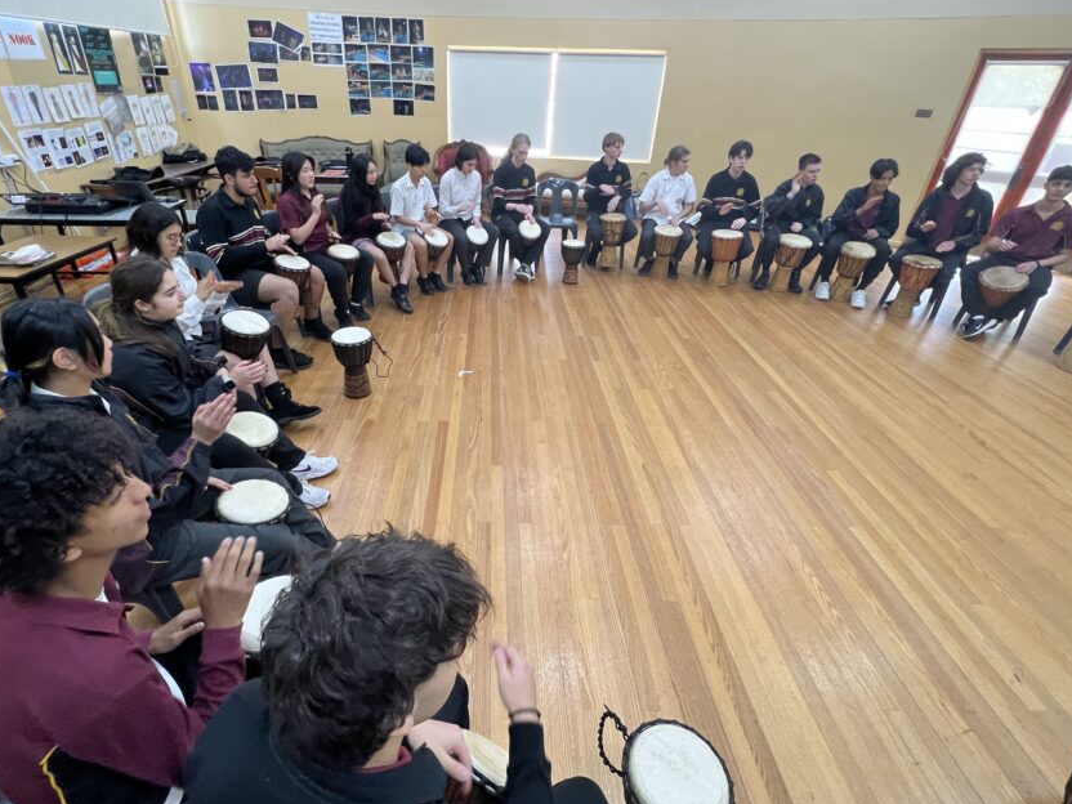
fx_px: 495
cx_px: 486
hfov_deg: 94.2
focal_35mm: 16
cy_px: 375
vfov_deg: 78.0
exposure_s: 1/50
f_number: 1.8
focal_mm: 1.57
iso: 200
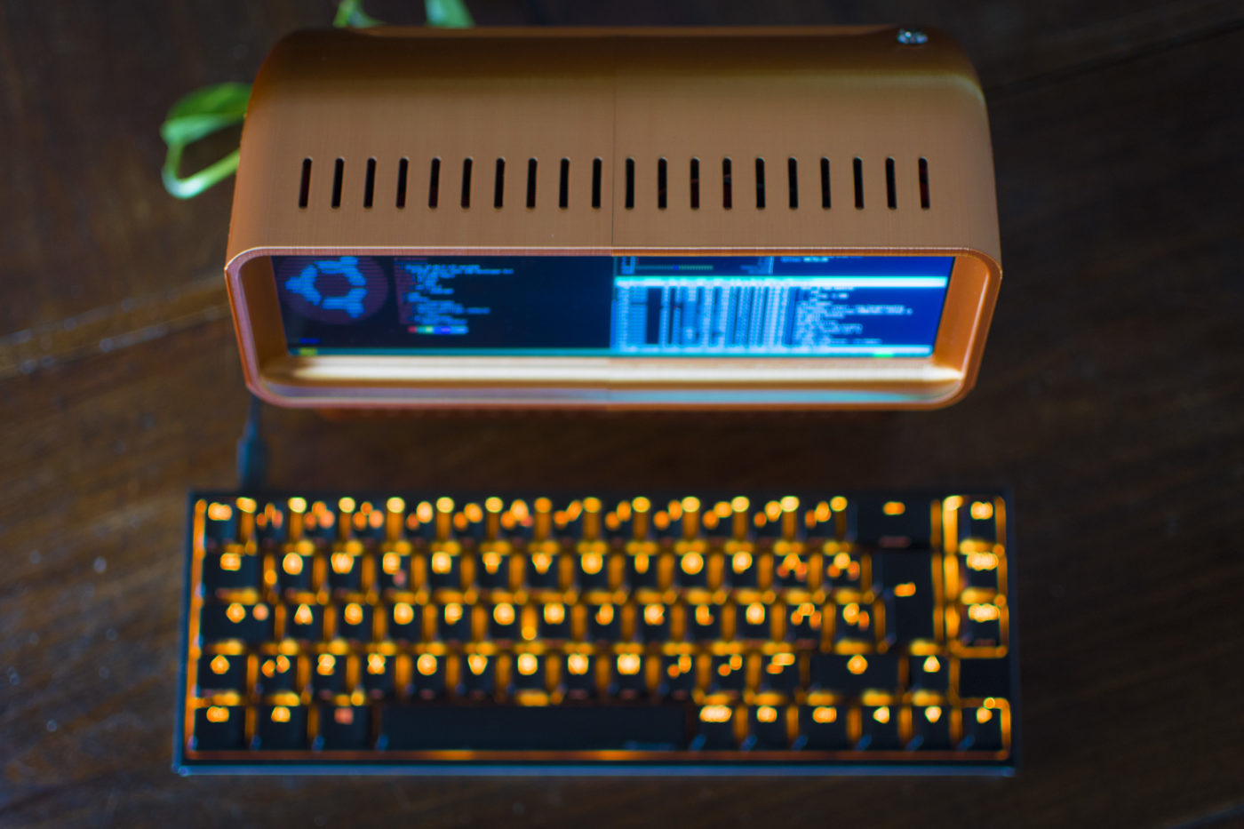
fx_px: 1814
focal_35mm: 52
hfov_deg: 37.9
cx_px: 622
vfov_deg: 25.7
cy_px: 414
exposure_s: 1/6
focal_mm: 35
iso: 250
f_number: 1.8
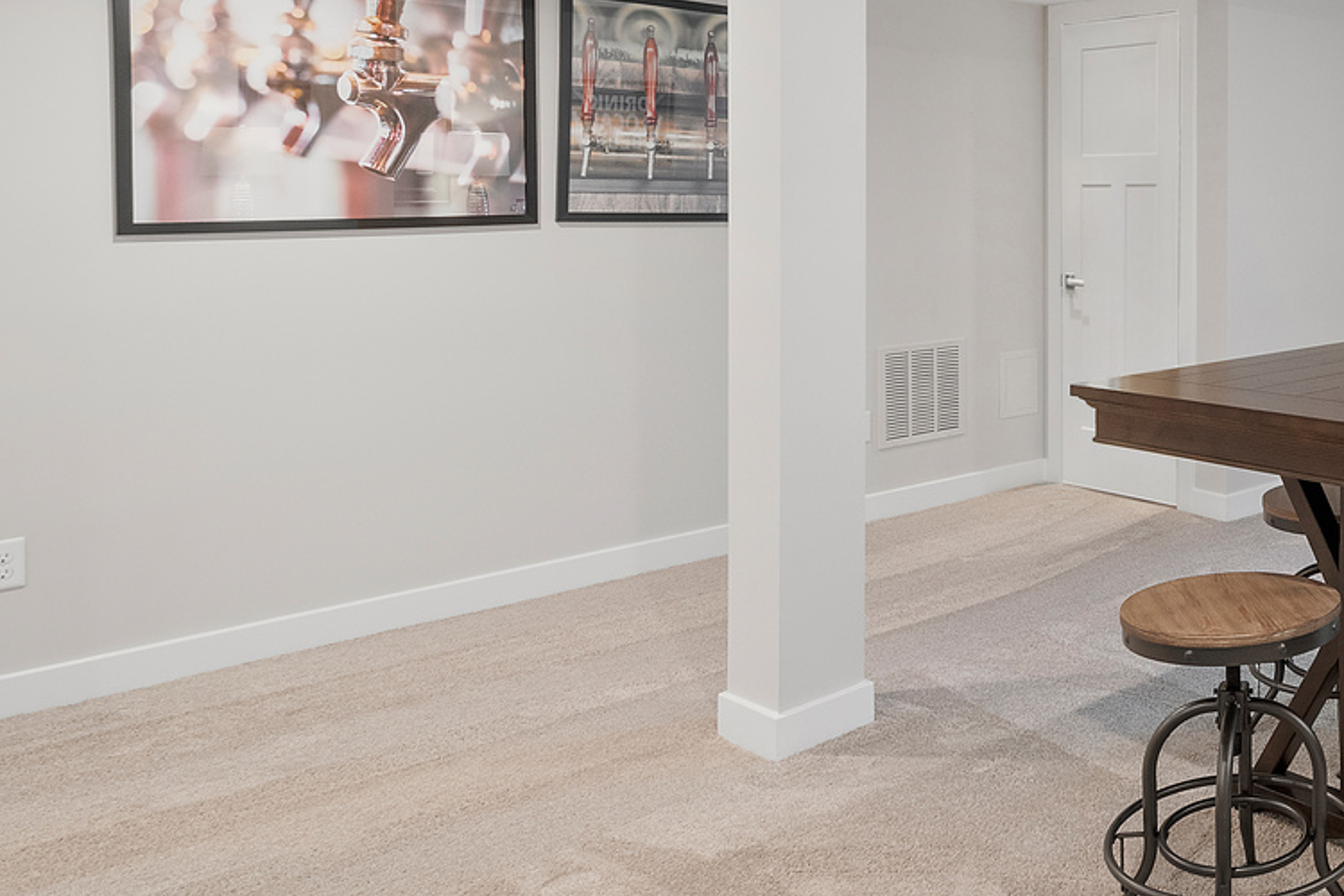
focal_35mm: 32
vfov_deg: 39.6
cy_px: 191
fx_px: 1195
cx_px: 1340
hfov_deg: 48.5
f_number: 8
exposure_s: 1/1.25
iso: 400
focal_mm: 10
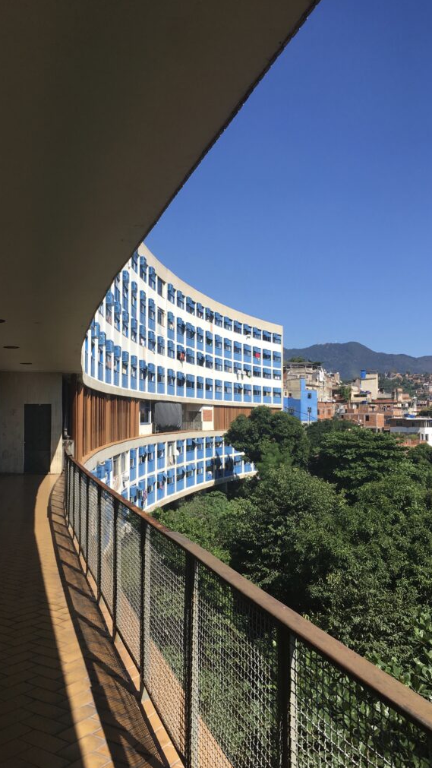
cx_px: 166
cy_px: 386
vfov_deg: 61.0
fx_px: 651
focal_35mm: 32
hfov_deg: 36.5
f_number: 2.2
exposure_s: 1/1261
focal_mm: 4.15
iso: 25
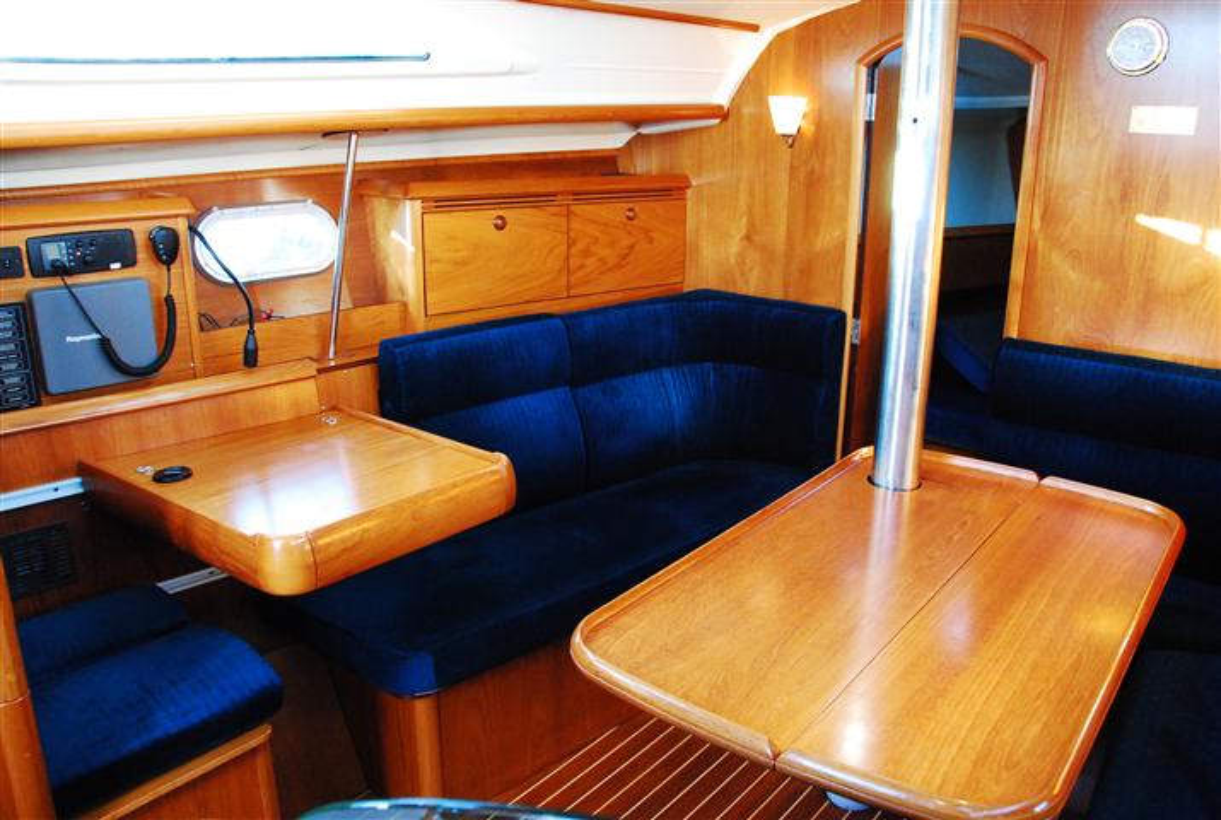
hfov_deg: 67.3
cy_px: 410
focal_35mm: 27
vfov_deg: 48.1
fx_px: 918
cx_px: 610
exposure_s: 1/60
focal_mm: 18
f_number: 4
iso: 1600
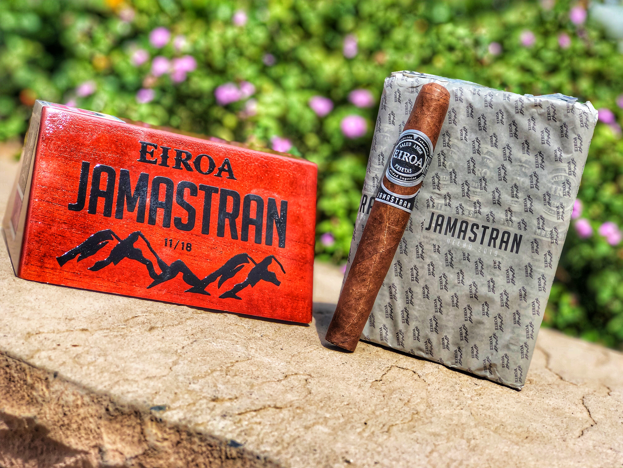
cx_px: 312
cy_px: 234
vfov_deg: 25.7
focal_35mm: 57
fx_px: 1026
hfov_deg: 33.8
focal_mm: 6.6
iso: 20
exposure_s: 1/615
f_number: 2.8
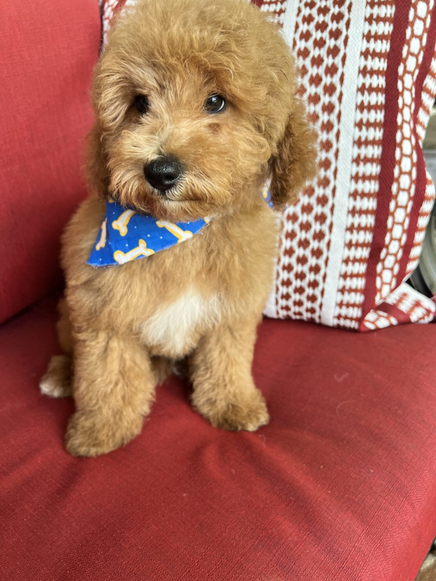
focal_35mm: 26
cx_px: 218
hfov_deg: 53.1
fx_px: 437
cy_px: 290
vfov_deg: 67.3
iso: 32
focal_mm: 5.7
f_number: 1.5
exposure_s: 1/138
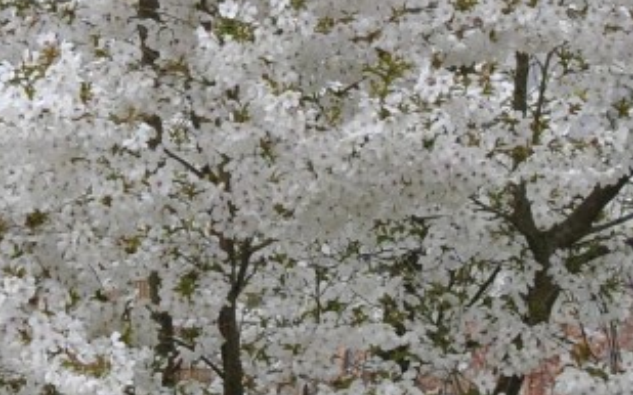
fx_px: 6071
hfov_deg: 6.0
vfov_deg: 3.7
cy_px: -134
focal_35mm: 352
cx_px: 121
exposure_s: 1/250
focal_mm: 44
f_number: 8
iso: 400
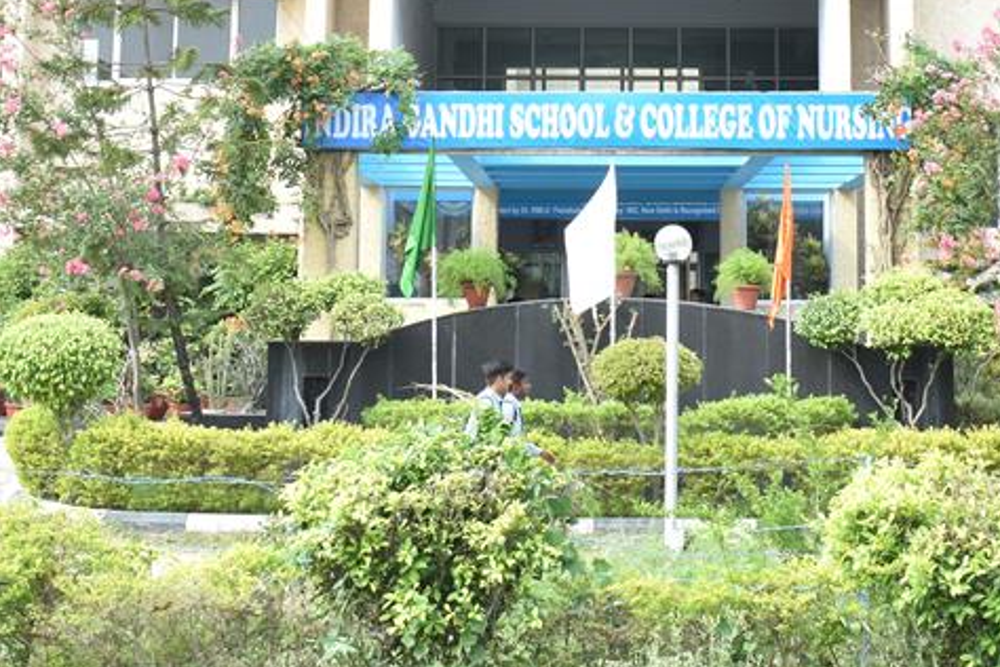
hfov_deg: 26.6
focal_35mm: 76
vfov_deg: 17.2
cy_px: -125
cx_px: 622
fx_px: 2111
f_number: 7.1
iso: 400
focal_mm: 20
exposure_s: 1/200
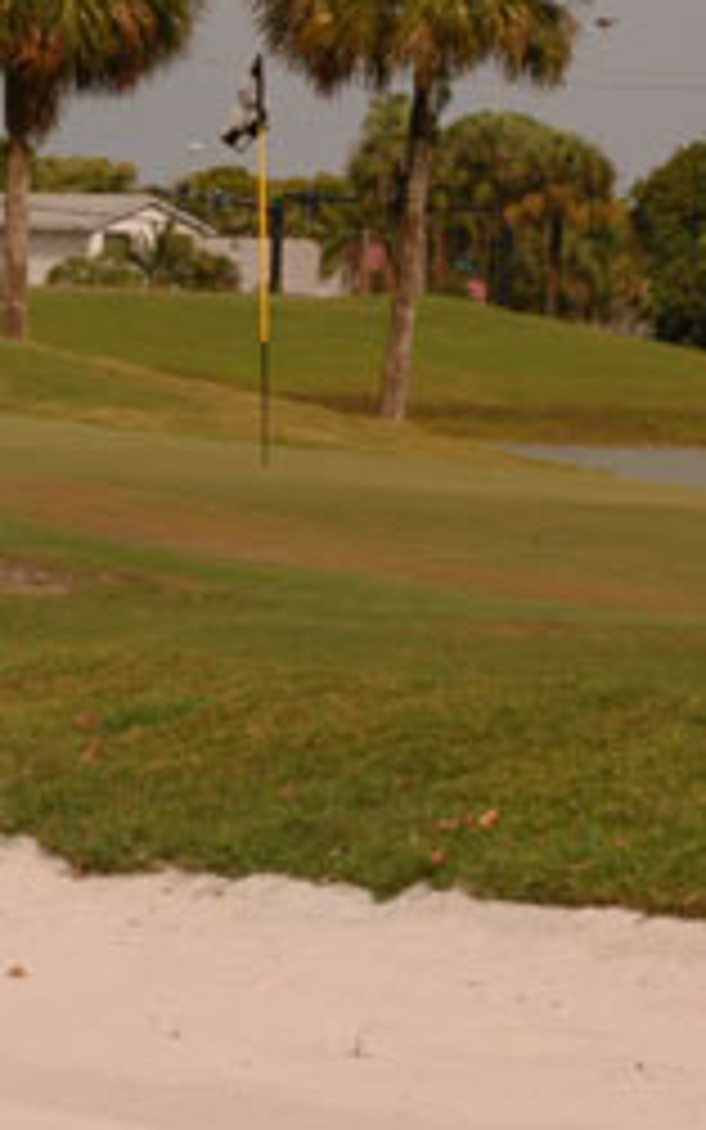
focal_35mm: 241
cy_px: 160
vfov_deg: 8.7
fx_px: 7429
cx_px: 216
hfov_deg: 5.4
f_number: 16
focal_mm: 55
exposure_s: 1/125
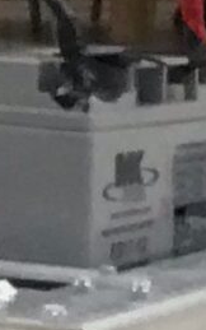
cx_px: -707
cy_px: -211
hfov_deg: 3.7
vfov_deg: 6.2
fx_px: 3008
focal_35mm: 335
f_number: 2.2
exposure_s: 1/33
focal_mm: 2.87
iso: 32
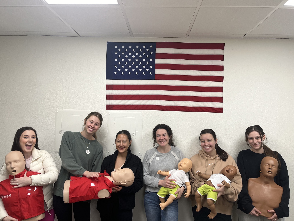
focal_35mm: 26
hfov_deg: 67.3
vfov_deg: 53.1
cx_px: 147
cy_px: 110
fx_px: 221
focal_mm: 5.1
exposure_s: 1/120
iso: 64
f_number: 1.6
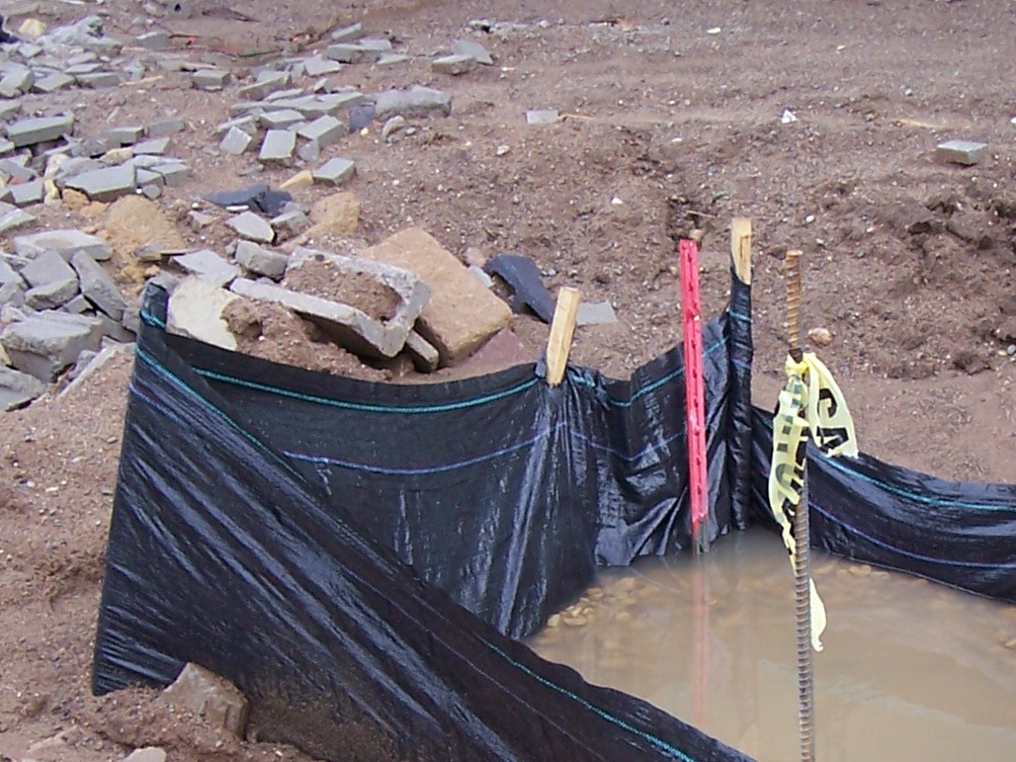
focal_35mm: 78
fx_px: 2289
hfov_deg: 24.7
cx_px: 776
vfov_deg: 18.7
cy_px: 612
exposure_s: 1/350
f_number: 2.7
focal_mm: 5.6
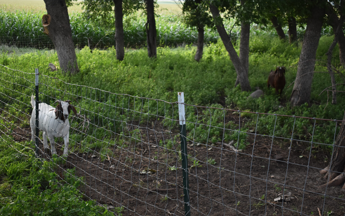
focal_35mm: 46
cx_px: 173
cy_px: 114
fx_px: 432
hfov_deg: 43.5
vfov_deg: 28.0
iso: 800
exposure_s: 1/500
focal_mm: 30
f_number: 4.2
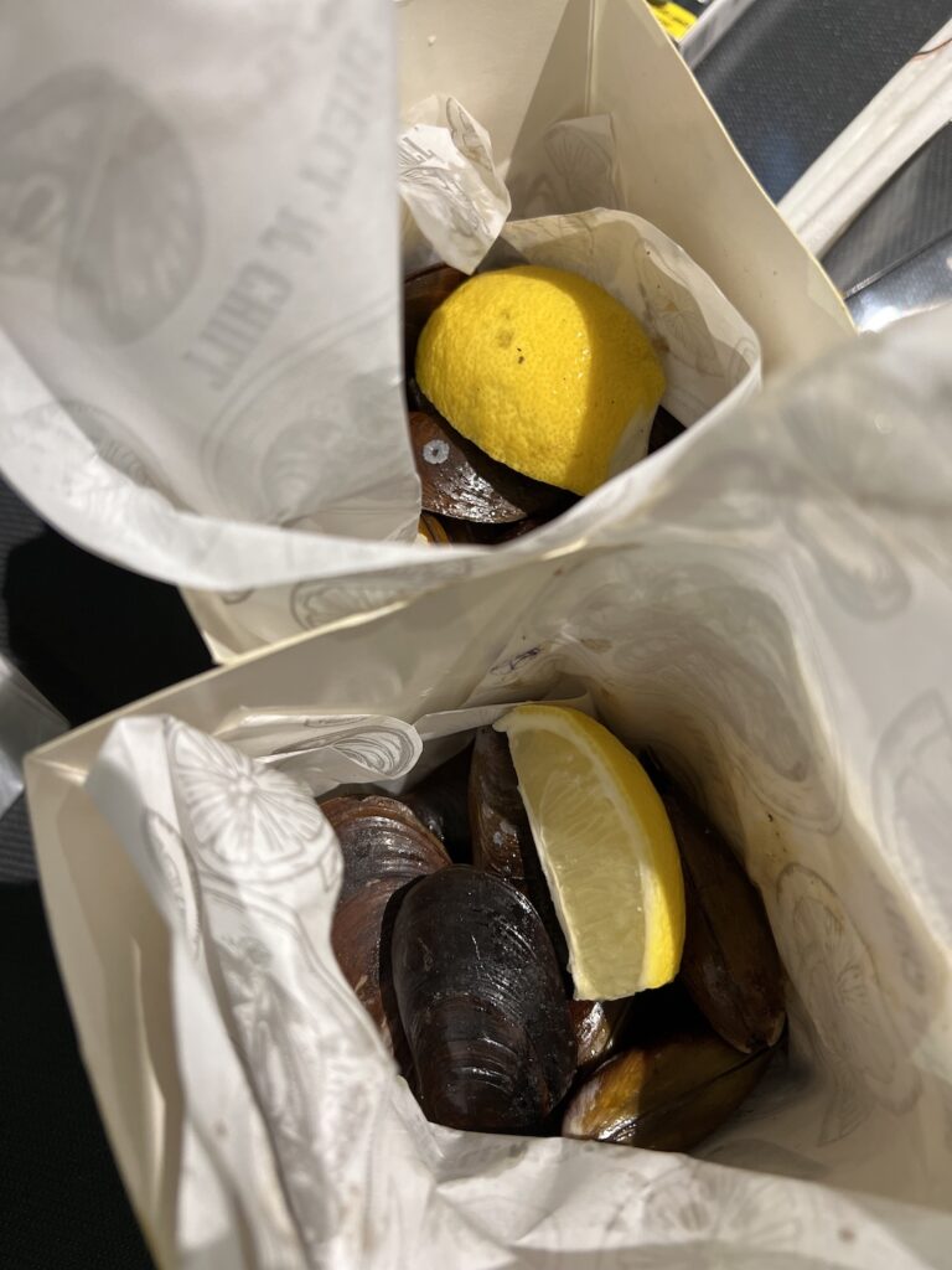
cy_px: 635
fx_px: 953
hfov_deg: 53.1
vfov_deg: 67.3
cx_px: 476
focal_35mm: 26
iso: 320
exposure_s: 1/50
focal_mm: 5.7
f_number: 1.5
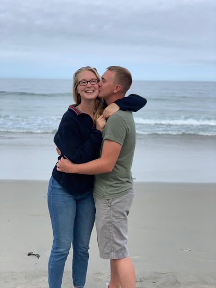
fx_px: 433
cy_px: 144
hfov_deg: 28.0
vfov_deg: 36.8
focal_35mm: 52
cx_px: 108
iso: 16
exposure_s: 1/571
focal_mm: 6
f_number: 2.4
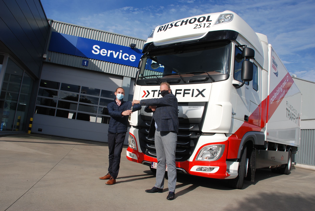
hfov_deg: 67.3
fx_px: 237
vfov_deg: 48.1
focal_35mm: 27
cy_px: 106
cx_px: 158
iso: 100
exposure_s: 1/250
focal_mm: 18
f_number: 8
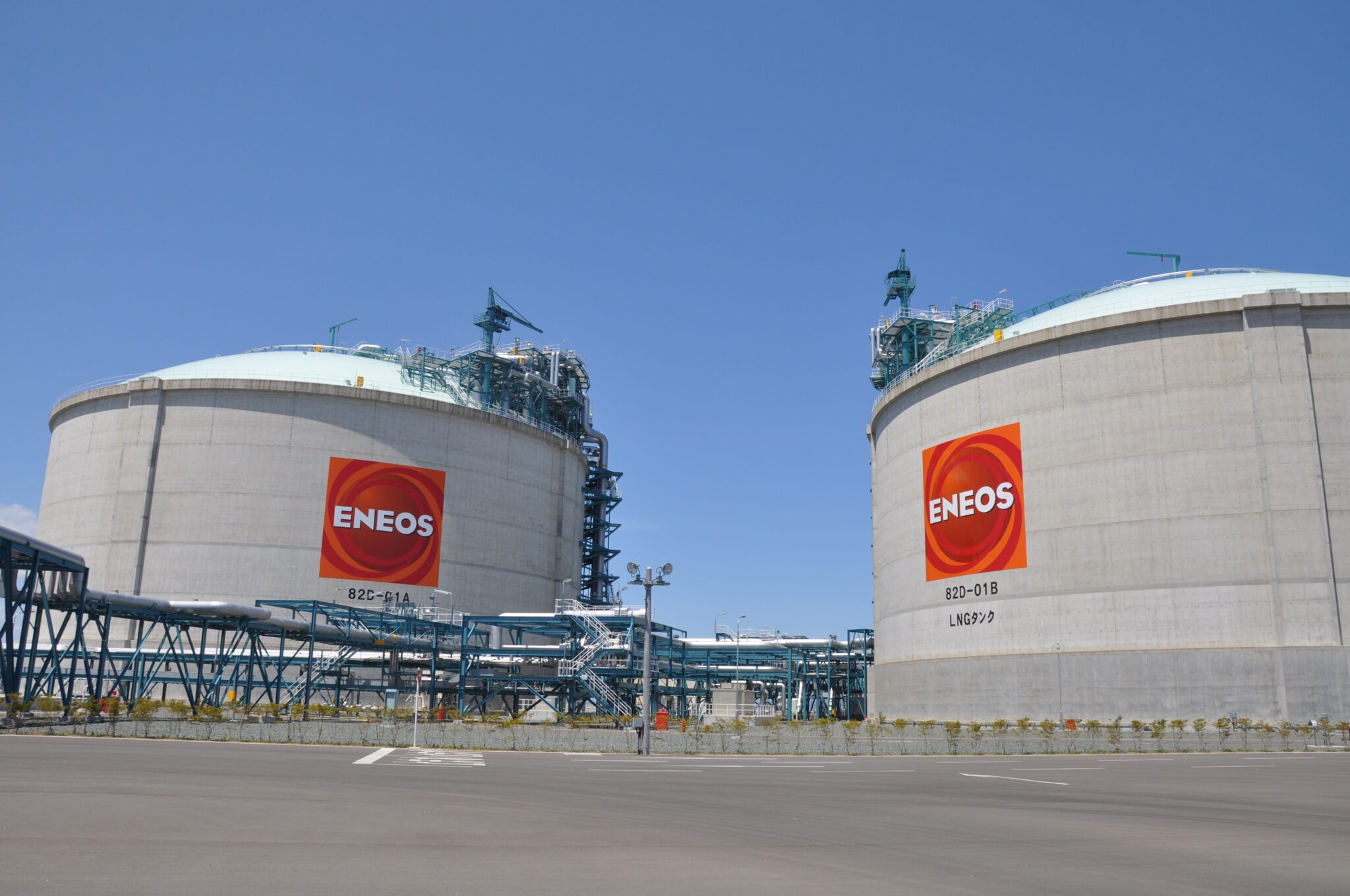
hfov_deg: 67.4
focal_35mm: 27
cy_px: 448
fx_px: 1011
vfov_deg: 47.8
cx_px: 675
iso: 200
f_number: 10
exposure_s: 1/400
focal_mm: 18
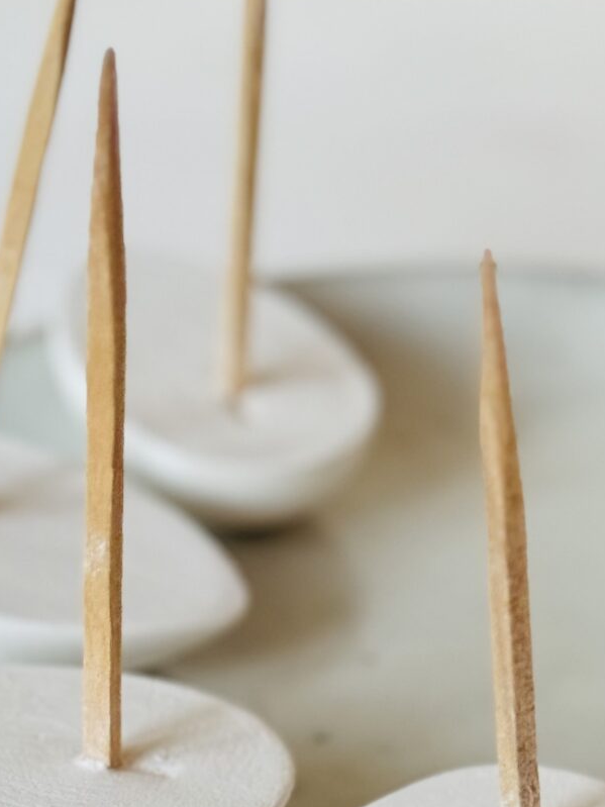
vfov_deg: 16.0
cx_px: 491
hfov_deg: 12.0
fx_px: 2867
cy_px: 574
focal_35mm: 123
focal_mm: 6.76
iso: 400
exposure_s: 1/40
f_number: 1.78
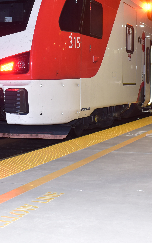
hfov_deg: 17.4
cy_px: 92
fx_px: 491
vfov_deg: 27.8
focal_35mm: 74
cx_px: 26
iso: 500
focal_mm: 22
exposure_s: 1/6
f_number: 6.3
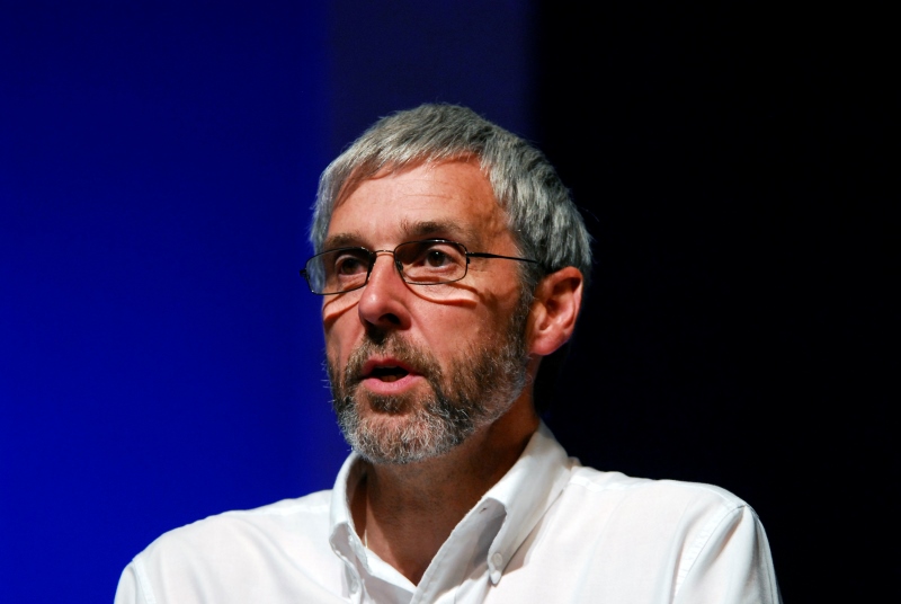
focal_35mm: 225
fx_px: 5639
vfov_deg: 6.1
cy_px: 302
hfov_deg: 9.1
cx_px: 450
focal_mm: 150
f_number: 2.8
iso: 500
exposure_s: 1/160
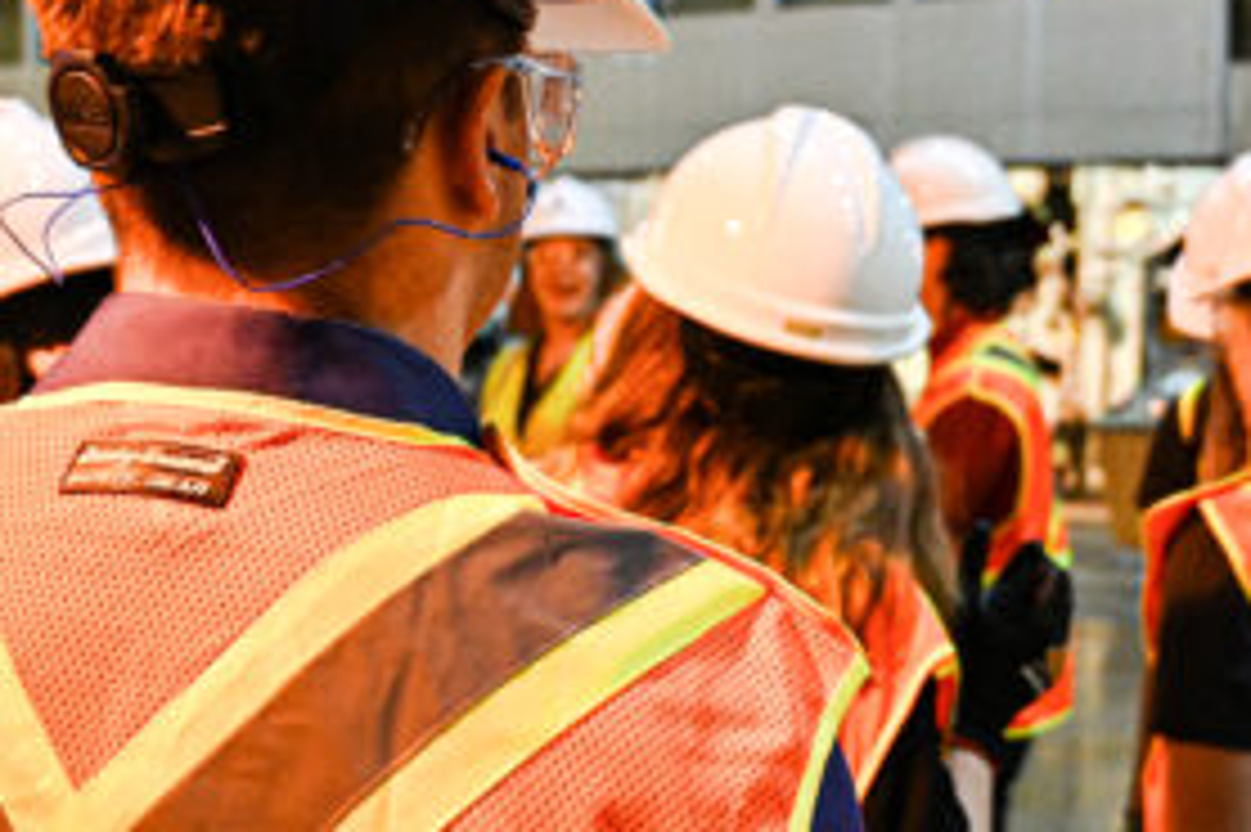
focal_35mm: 80
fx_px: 2778
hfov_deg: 25.3
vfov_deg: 16.9
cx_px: 828
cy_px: 182
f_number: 4
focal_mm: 29
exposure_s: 1/125
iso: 2800
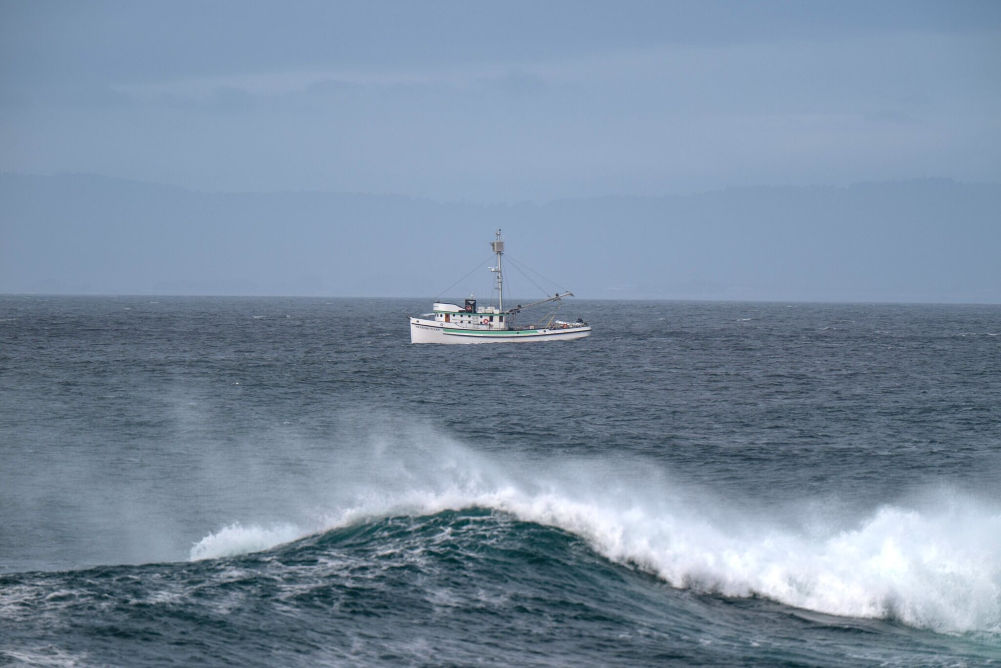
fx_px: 11123
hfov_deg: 5.2
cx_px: 500
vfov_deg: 3.4
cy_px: 334
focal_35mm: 400
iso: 100
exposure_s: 1/1250
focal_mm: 400
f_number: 5.6
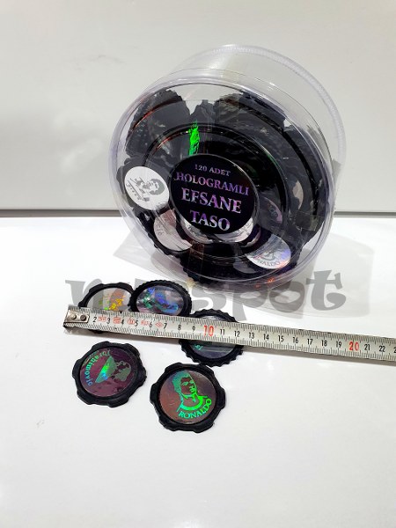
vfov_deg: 67.3
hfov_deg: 53.1
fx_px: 397
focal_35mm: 26
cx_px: 198
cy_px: 264
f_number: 2.4
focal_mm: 4.32
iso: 250
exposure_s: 1/50
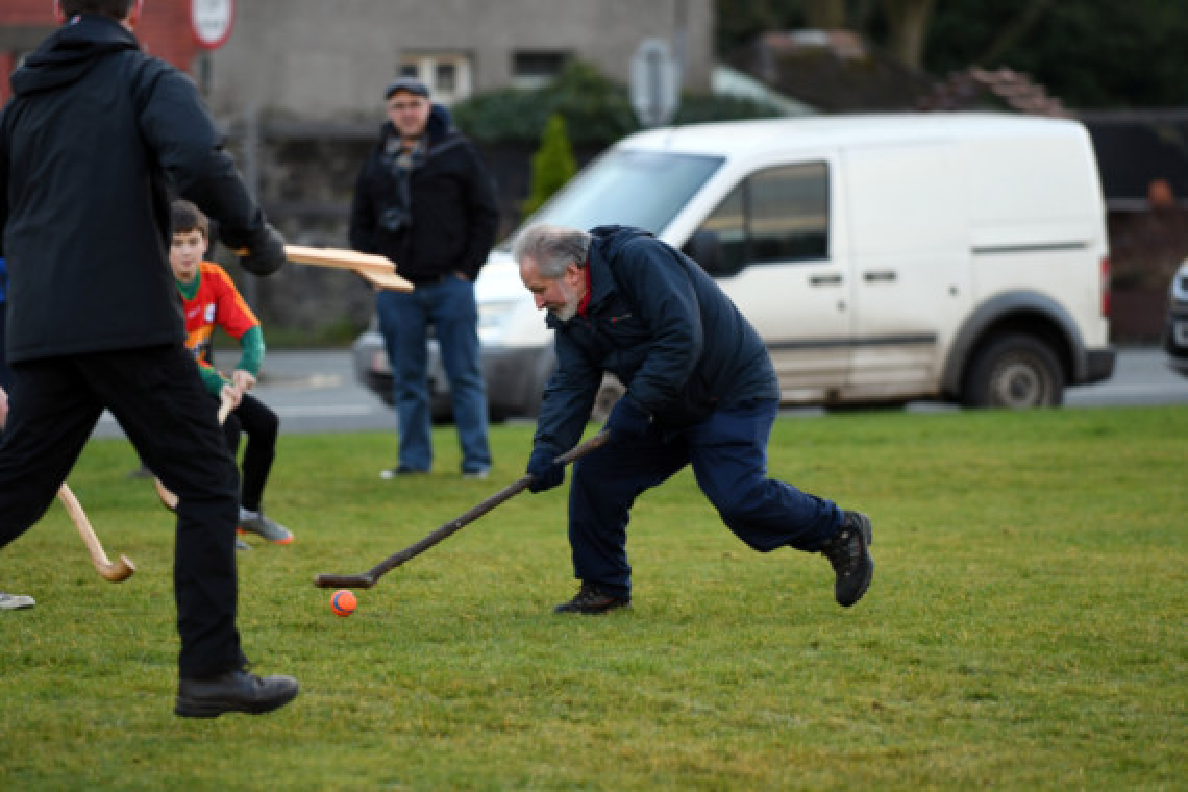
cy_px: 396
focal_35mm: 262
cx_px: 594
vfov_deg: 5.2
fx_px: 8662
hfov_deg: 7.8
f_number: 2.8
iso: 500
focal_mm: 175
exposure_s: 1/640
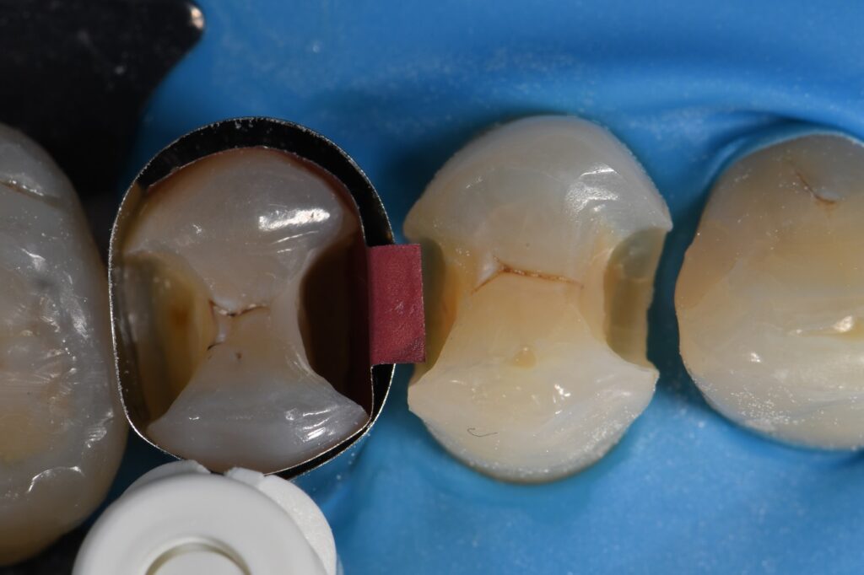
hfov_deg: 13.1
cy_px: 288
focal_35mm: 157
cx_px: 432
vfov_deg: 8.7
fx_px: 3767
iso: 200
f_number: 32
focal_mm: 105
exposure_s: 1/160
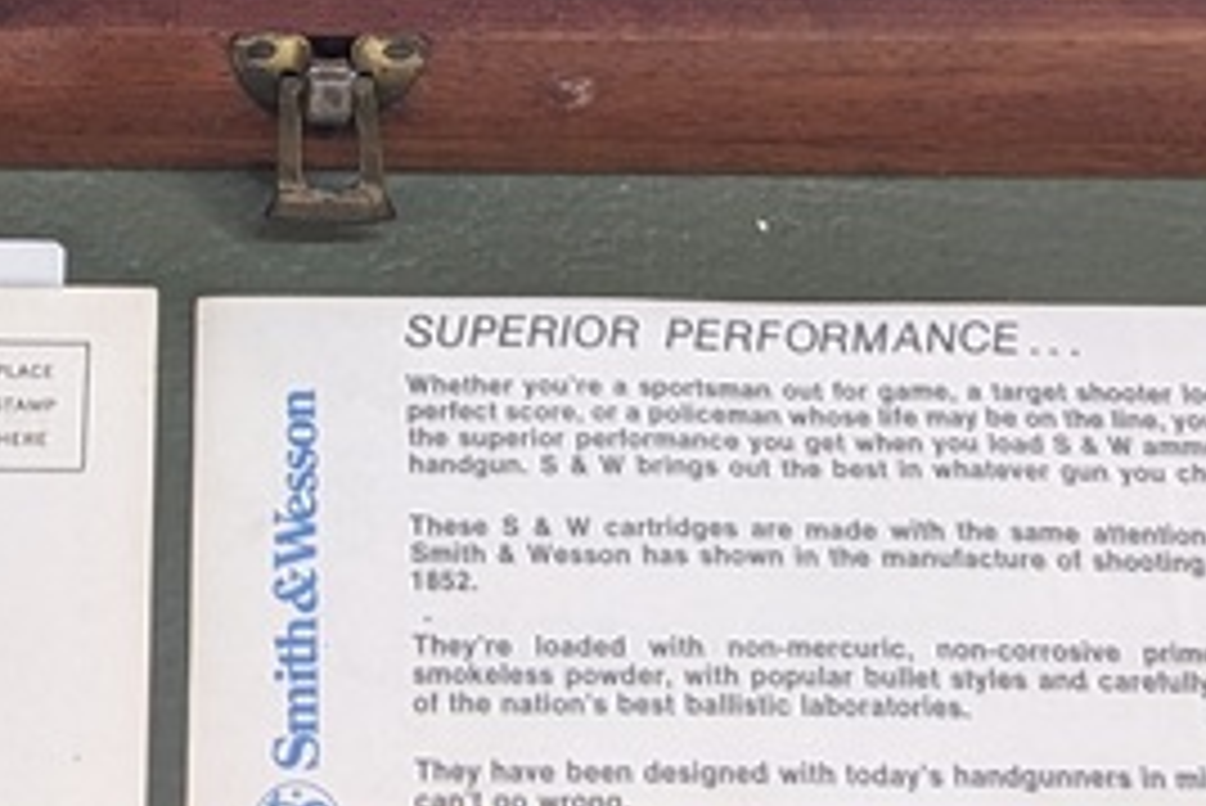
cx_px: 243
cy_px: -689
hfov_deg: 17.9
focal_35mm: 113
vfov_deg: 11.2
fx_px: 3787
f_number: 1.73
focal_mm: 4.38
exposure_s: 1/40
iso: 64
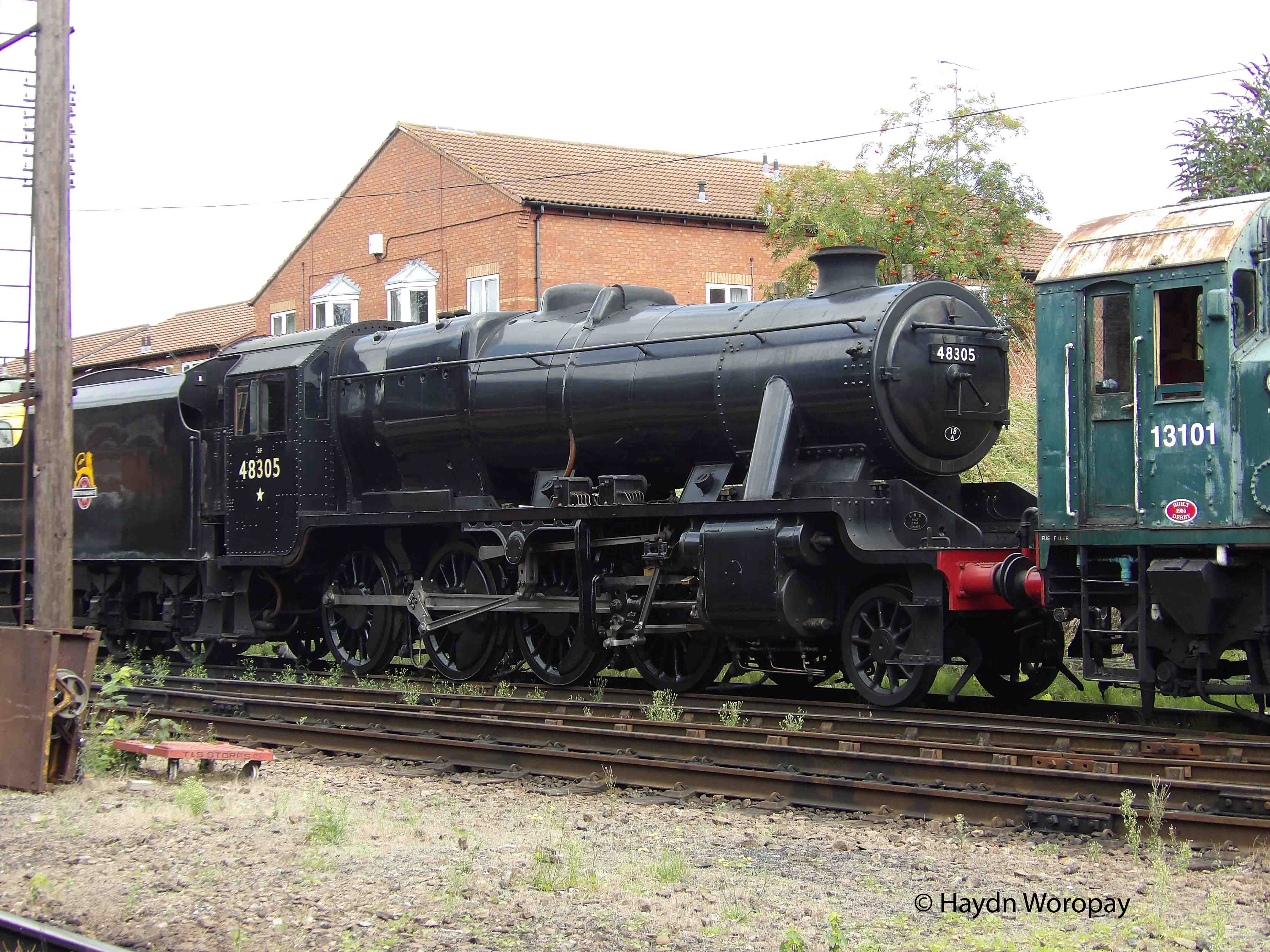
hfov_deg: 31.2
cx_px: 635
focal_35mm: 62
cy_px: 476
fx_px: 2275
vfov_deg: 23.7
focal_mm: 11.1
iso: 100
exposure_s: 1/160
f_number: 4
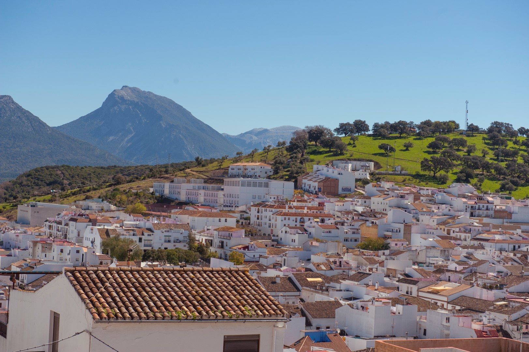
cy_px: 176
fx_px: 1028
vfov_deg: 19.4
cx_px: 264
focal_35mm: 70
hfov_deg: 28.9
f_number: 7.1
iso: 200
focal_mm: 70
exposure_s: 1/1600
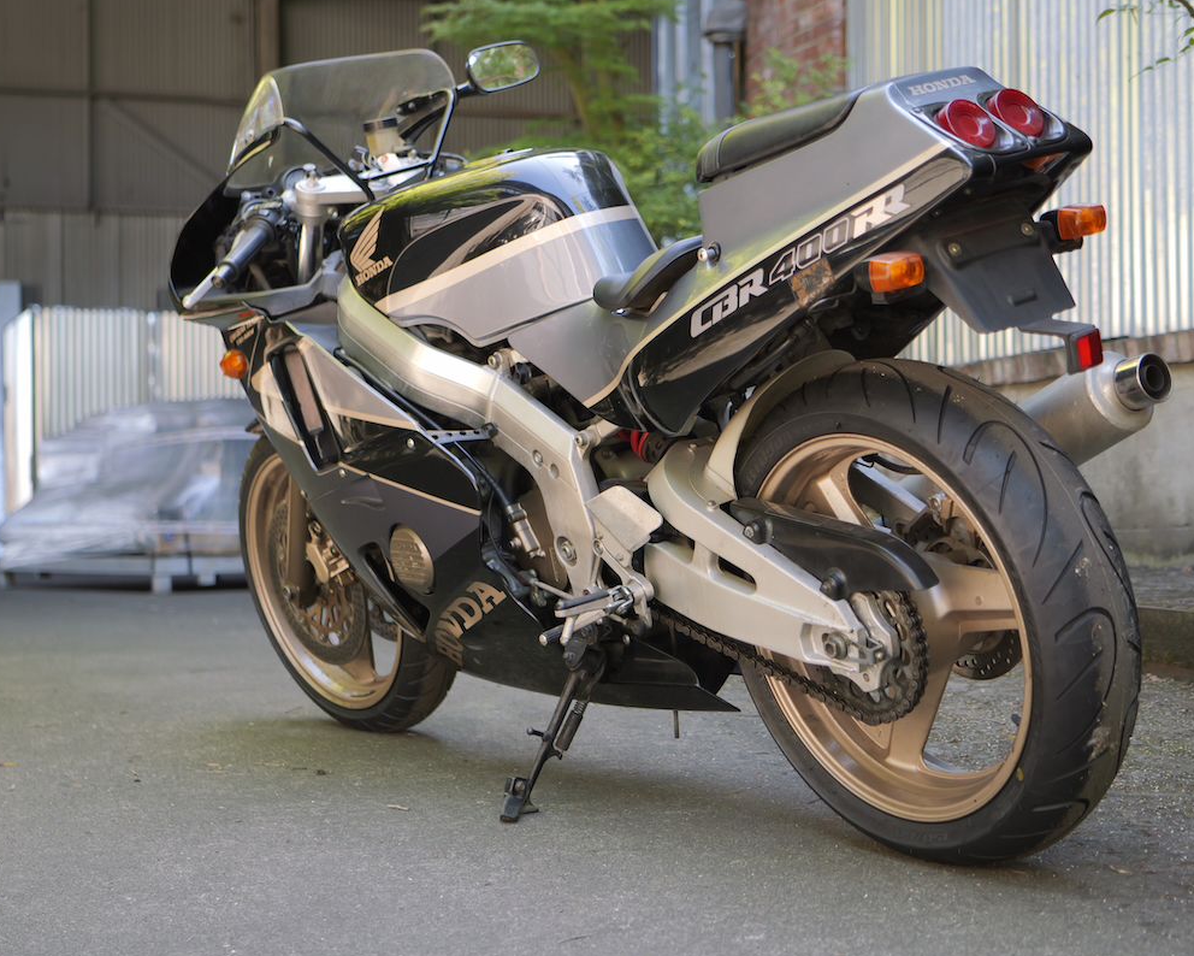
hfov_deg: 30.0
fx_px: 2227
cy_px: 471
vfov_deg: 24.2
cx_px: 658
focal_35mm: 63
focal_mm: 25
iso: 125
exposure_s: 1/60
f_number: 2
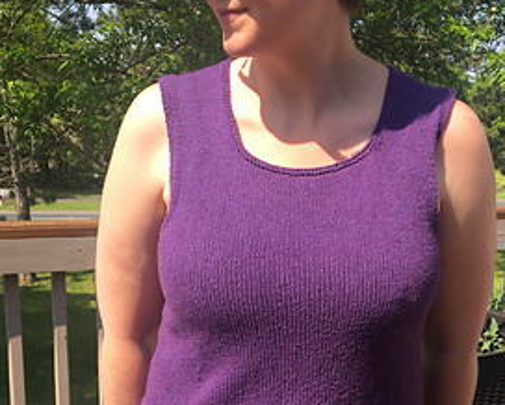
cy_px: 320
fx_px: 778
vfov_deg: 28.6
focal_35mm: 52
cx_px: 296
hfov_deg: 35.9
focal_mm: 4.15
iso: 25
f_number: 2.2
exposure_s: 1/674
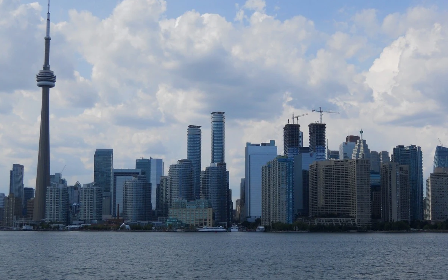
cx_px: 224
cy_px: 139
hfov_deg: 35.1
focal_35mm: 58
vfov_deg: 22.4
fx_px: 708
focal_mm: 9.6
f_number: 7.4
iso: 80
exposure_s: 1/400
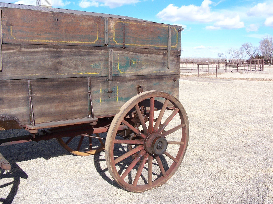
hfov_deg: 52.6
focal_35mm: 35
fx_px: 276
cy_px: 102
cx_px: 136
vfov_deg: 40.7
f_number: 4
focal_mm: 6
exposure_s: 1/500
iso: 80
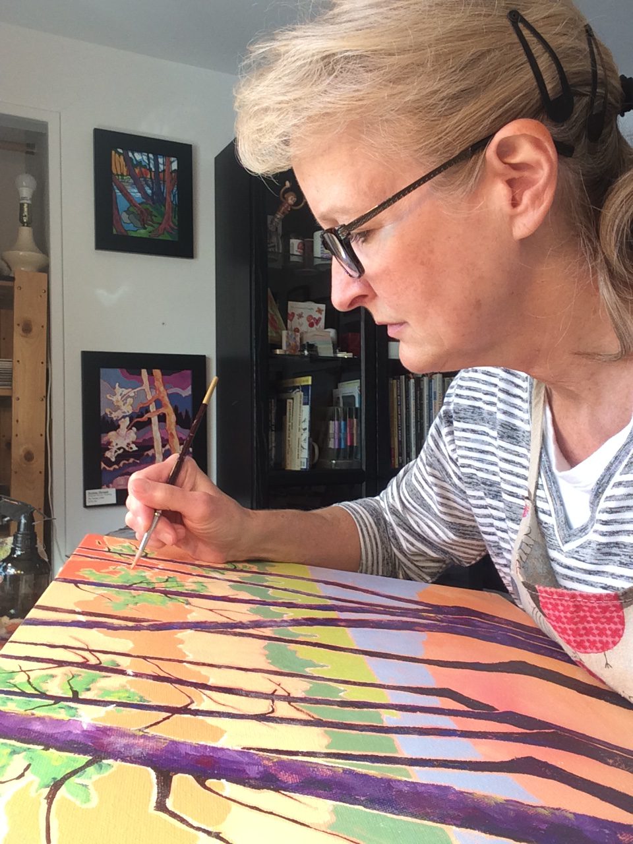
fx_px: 756
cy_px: 422
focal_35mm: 31
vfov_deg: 58.4
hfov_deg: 45.4
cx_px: 316
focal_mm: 2.15
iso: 64
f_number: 2.4
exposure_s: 1/30
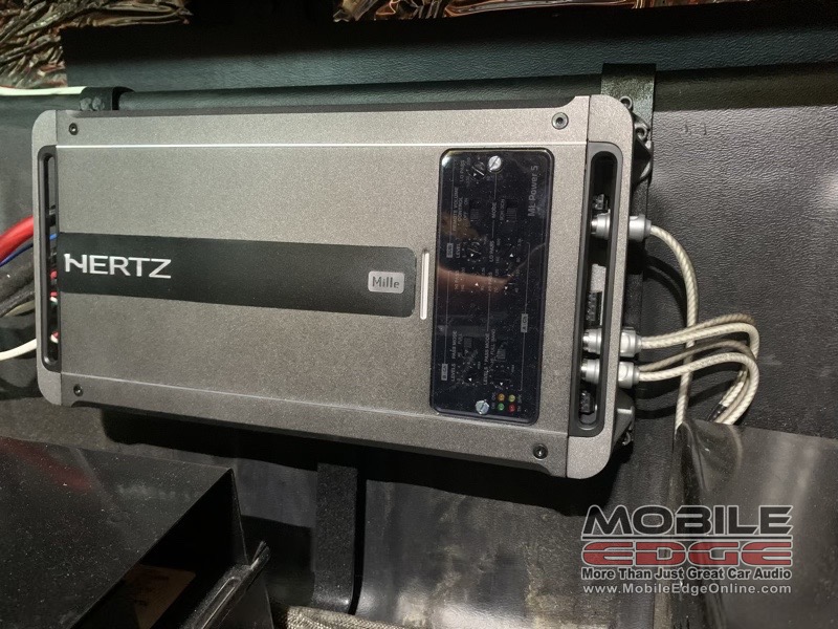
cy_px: 314
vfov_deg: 53.1
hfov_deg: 67.3
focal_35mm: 26
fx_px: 629
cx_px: 419
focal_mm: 4.25
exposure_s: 1/30
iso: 800
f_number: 1.8
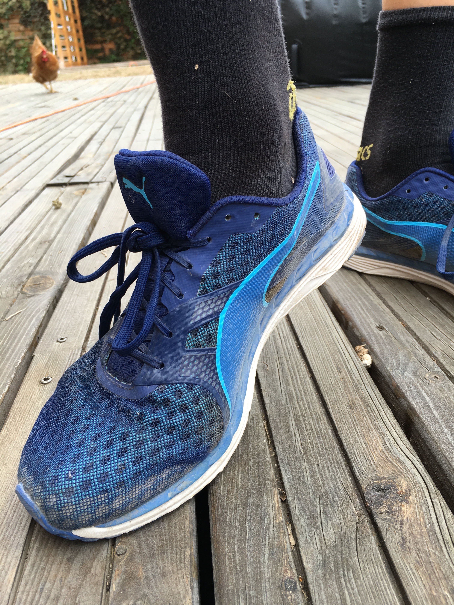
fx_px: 507
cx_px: 227
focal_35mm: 29
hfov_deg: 48.2
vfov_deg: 61.7
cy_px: 302
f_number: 2.2
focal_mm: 4.15
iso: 25
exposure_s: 1/101
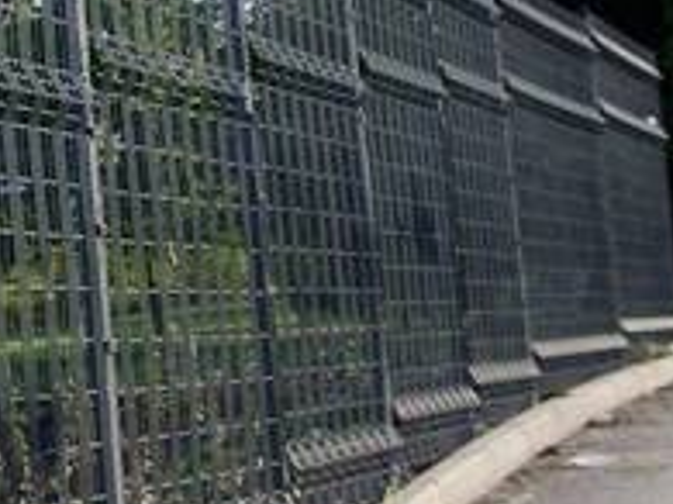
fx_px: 2157
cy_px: 166
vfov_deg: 13.3
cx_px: -349
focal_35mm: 111
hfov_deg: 16.2
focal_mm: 5.9
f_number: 4.5
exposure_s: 1/382
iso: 100
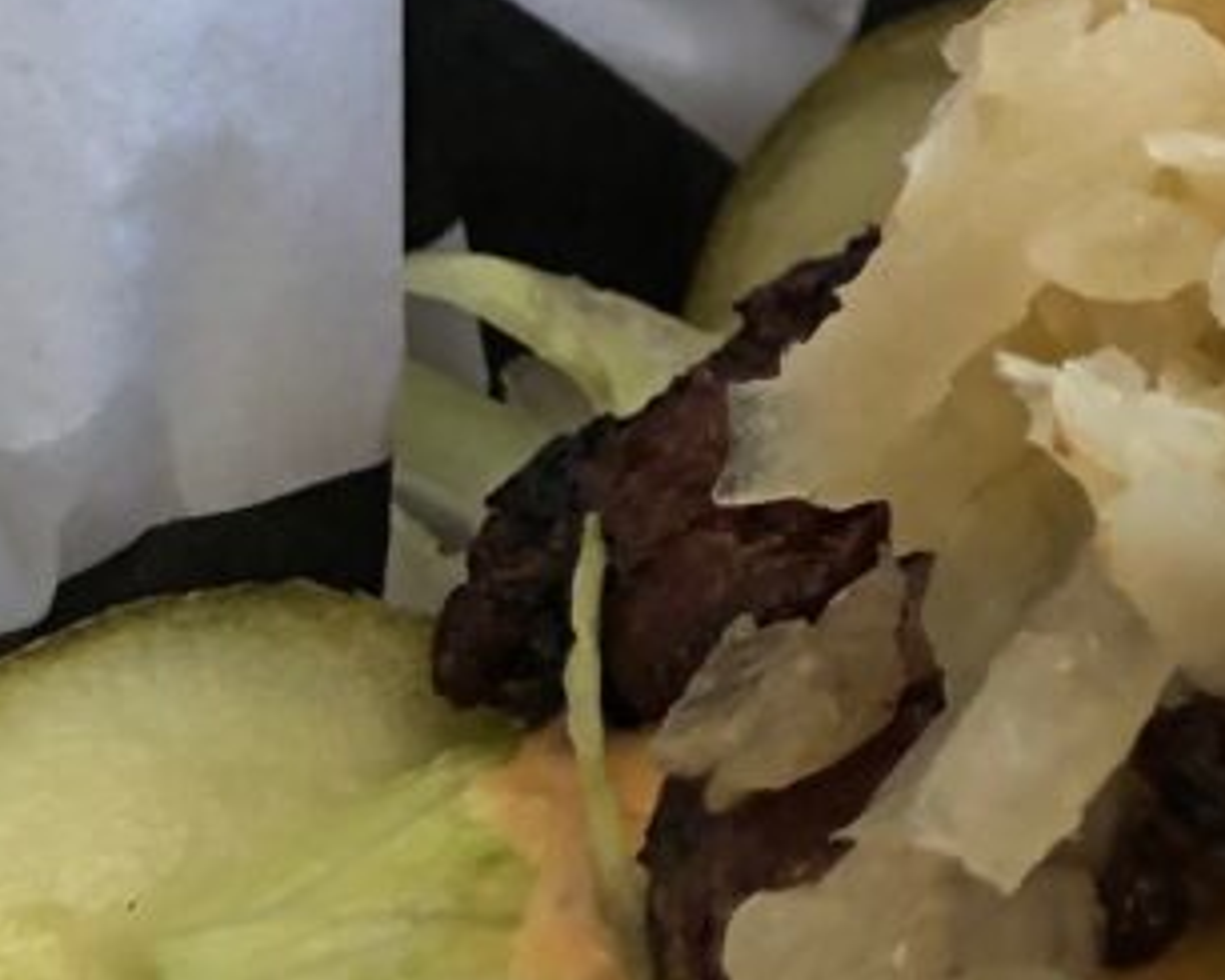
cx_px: 2590
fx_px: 4969
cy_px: -1064
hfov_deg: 12.2
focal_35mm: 137
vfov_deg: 10.3
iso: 50
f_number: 1.8
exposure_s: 1/120
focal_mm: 3.99
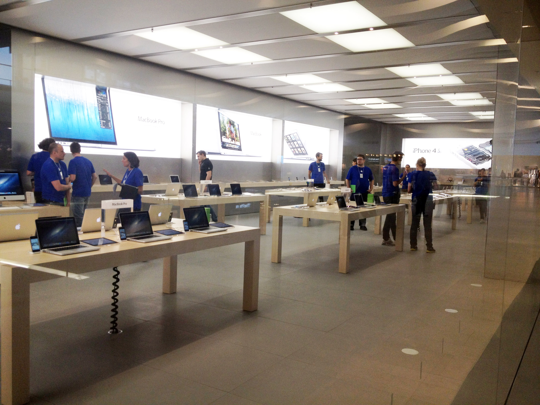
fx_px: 546
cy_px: 202
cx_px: 270
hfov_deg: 52.6
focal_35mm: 35
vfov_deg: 40.7
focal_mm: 4.28
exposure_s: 1/120
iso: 80
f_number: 2.4
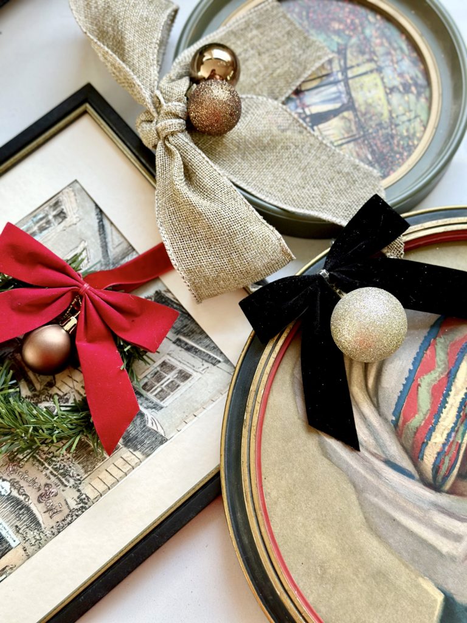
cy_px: 312
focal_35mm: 48
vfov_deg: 39.7
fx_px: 863
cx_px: 234
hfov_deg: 30.3
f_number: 1.8
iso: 125
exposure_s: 1/60
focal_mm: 6.86
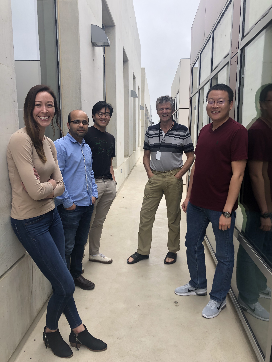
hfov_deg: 49.7
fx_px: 293
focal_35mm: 28
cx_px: 136
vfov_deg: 63.4
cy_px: 181
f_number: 1.8
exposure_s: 1/813
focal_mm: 3.99
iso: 20
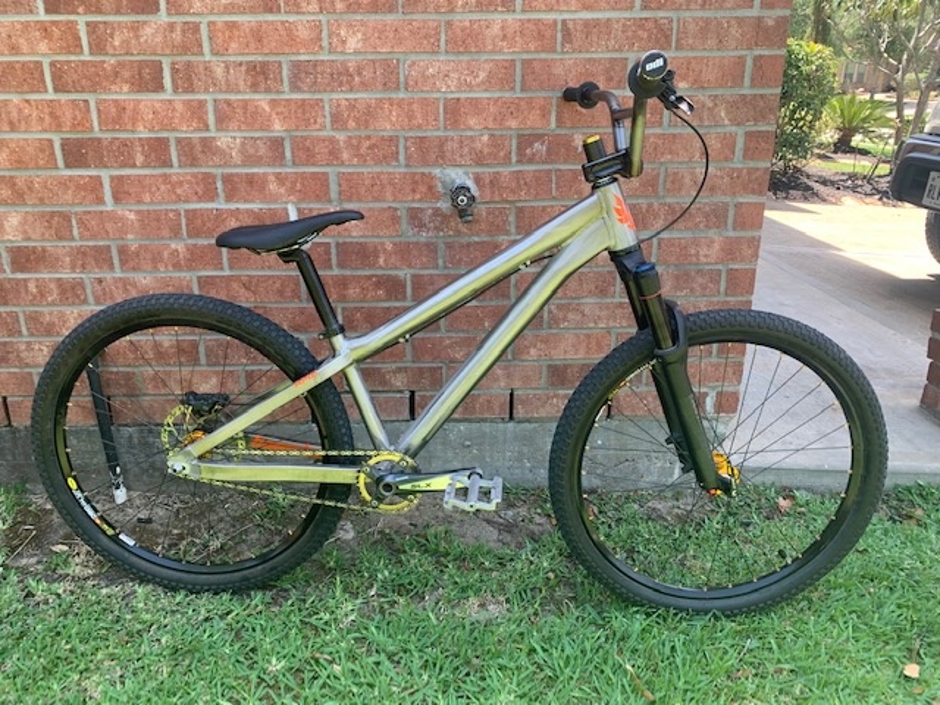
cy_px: 352
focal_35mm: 26
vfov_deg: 53.1
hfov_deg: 67.3
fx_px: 706
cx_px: 470
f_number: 1.8
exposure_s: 1/139
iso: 25
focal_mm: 4.25
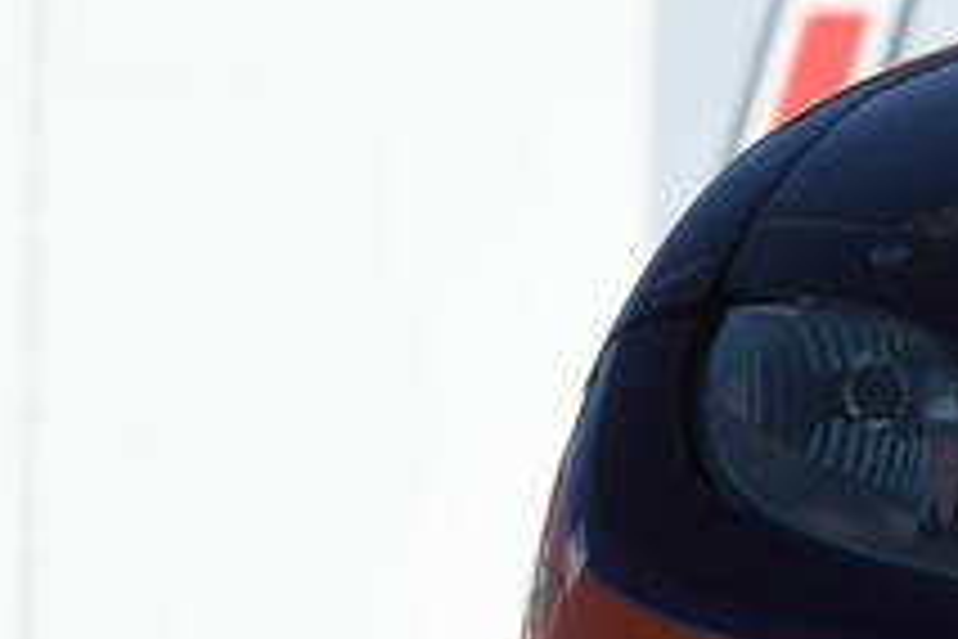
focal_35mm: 2526
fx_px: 67214
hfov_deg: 0.8
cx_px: 2568
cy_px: 216
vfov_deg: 0.5
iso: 320
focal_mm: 420
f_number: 8
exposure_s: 1/1600
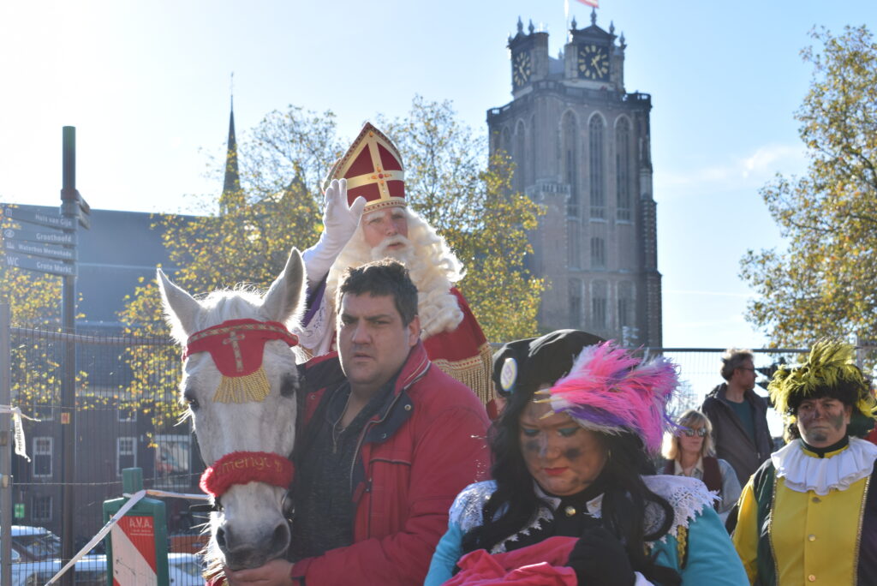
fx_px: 1462
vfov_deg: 22.7
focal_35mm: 60
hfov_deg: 33.4
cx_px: 438
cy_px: 293
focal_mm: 40
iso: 200
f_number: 9
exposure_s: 1/320
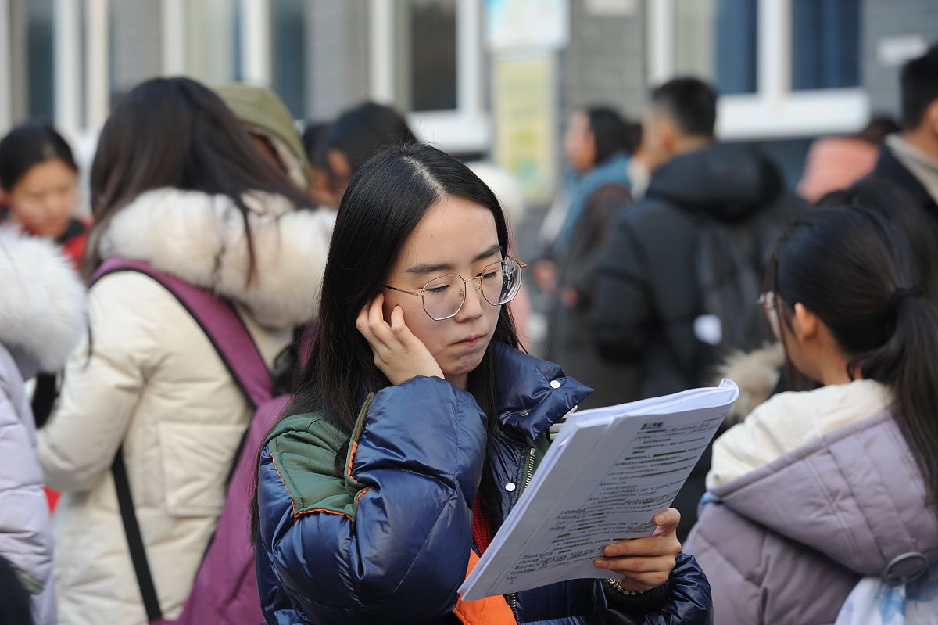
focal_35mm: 135
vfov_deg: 10.2
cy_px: 312
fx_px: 3516
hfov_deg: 15.2
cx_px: 469
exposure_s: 1/125
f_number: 5.6
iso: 400
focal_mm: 135
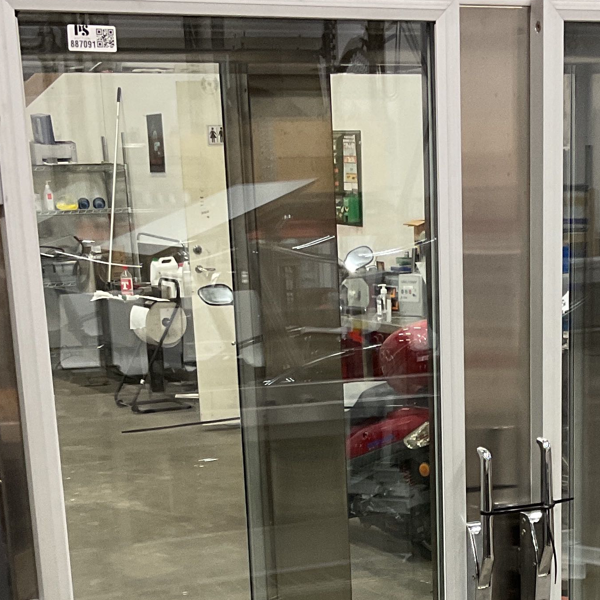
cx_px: 415
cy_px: 609
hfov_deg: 22.6
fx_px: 1490
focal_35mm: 76
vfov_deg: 21.9
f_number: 1.8
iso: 125
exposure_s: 1/50
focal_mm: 3
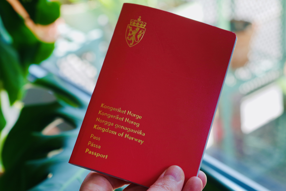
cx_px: 143
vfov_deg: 17.3
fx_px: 628
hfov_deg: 25.7
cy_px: 96
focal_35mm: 79
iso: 100
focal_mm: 53
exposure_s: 1/15
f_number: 5
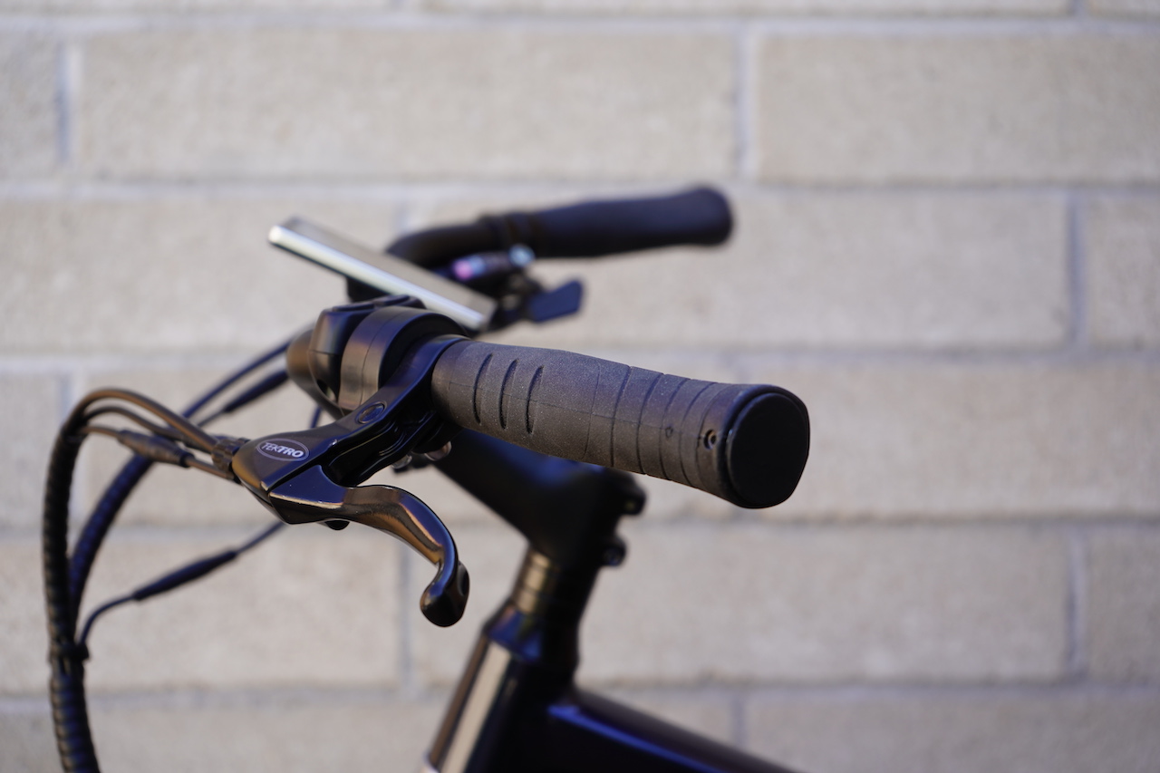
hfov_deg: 28.8
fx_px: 2255
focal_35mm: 70
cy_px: 386
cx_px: 580
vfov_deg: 19.5
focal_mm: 70
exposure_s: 1/80
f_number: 5.6
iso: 160
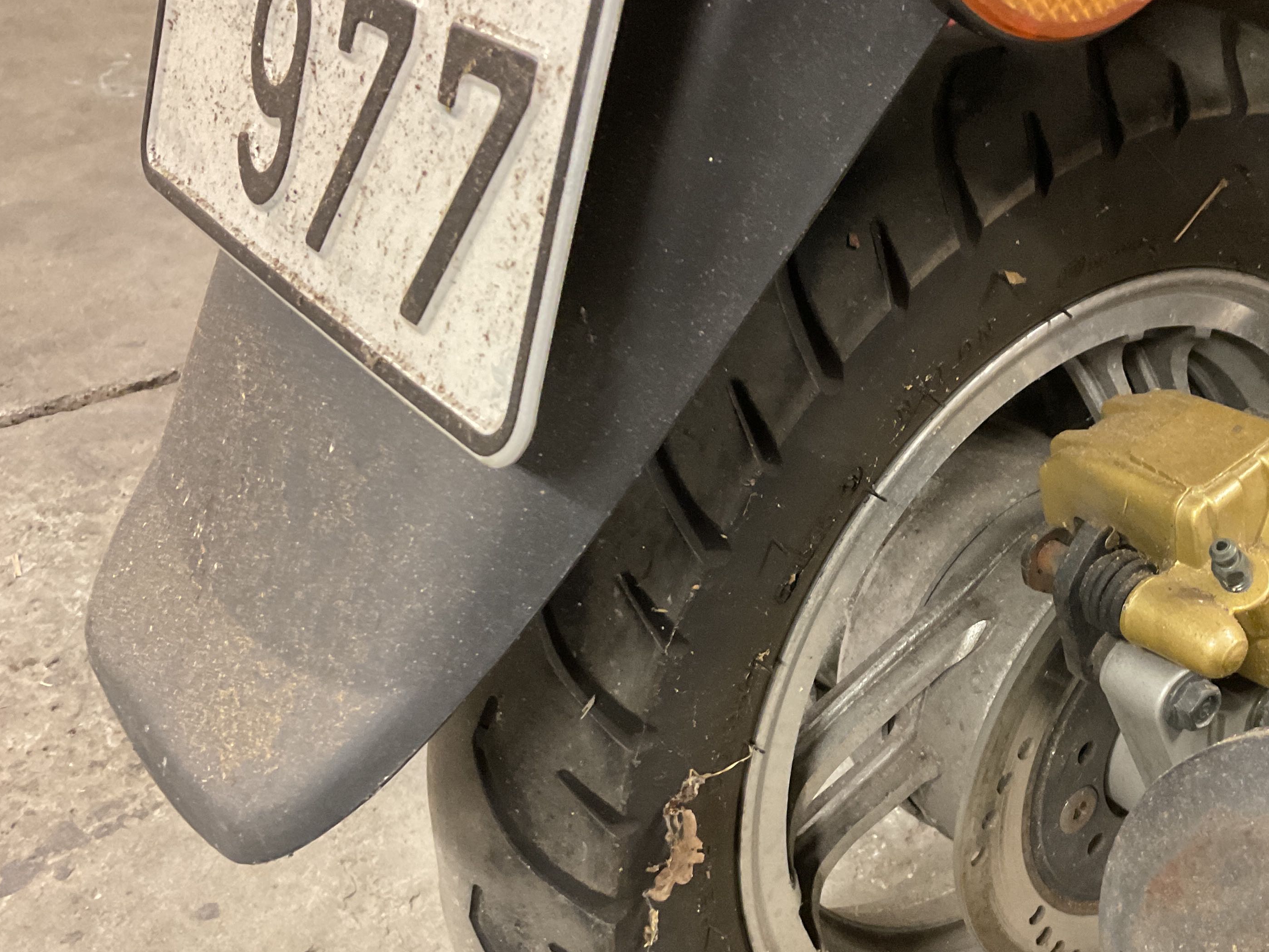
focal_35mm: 42
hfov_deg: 43.7
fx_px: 1540
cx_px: 910
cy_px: 593
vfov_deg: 34.2
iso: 250
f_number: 1.8
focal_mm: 3
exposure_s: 1/25
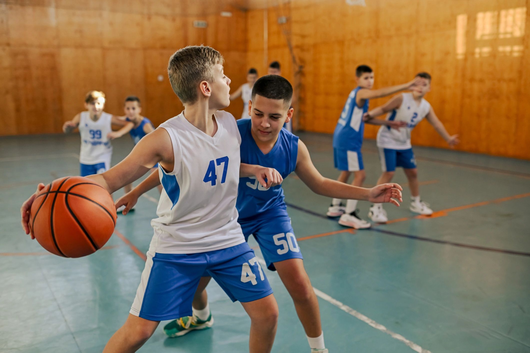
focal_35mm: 35
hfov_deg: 54.4
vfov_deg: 37.9
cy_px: 176
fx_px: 515
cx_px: 265
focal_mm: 35
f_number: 2.2
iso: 320
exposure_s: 1/500
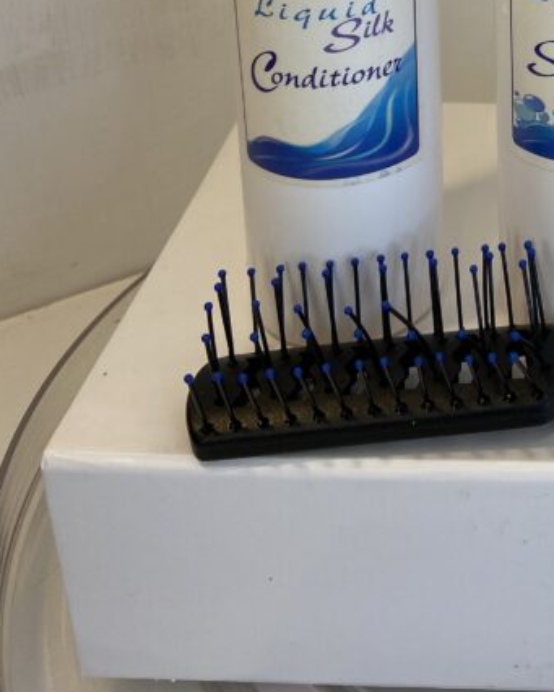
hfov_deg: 23.4
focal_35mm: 61
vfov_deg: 27.6
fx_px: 1250
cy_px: -115
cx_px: 614
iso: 32
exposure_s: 1/129
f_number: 1.8
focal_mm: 4.25
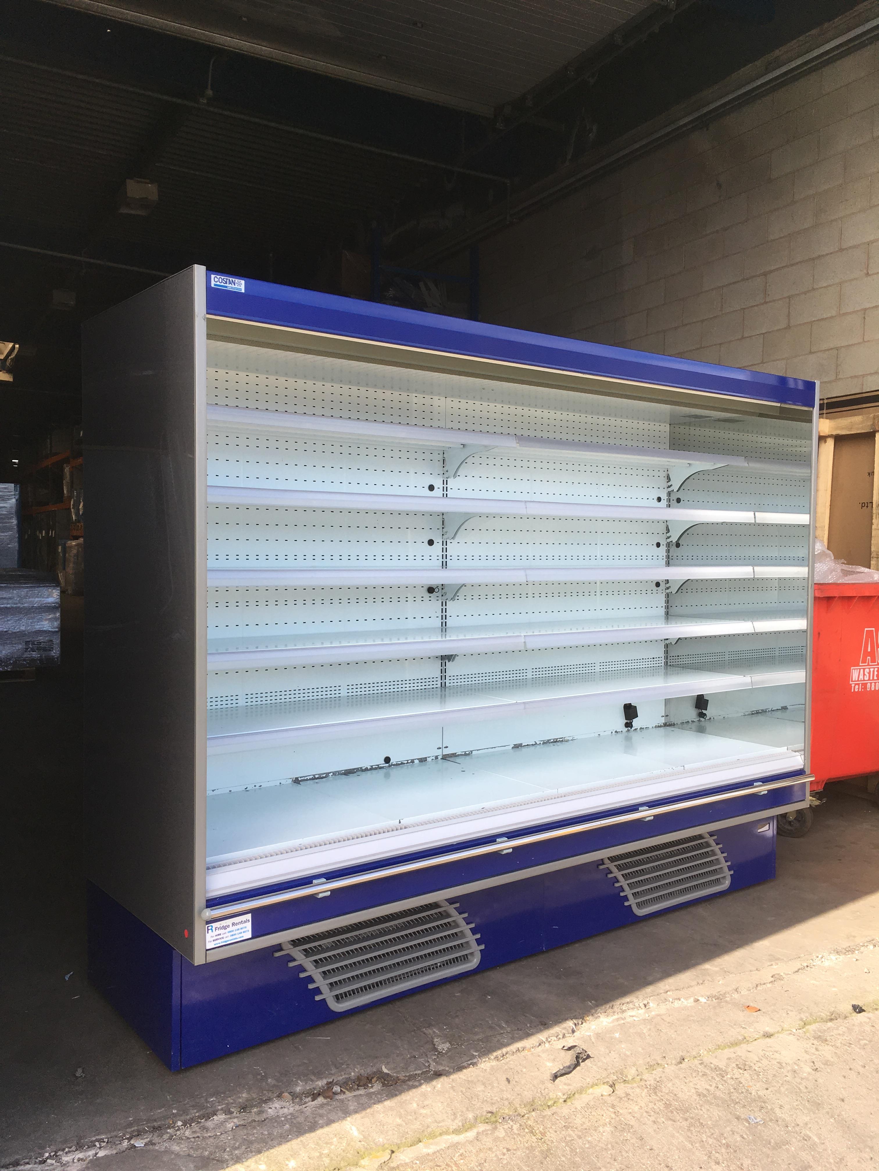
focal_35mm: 29
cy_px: 586
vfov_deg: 61.7
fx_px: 982
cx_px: 440
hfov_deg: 48.2
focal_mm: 4.15
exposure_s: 1/523
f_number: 2.2
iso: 25
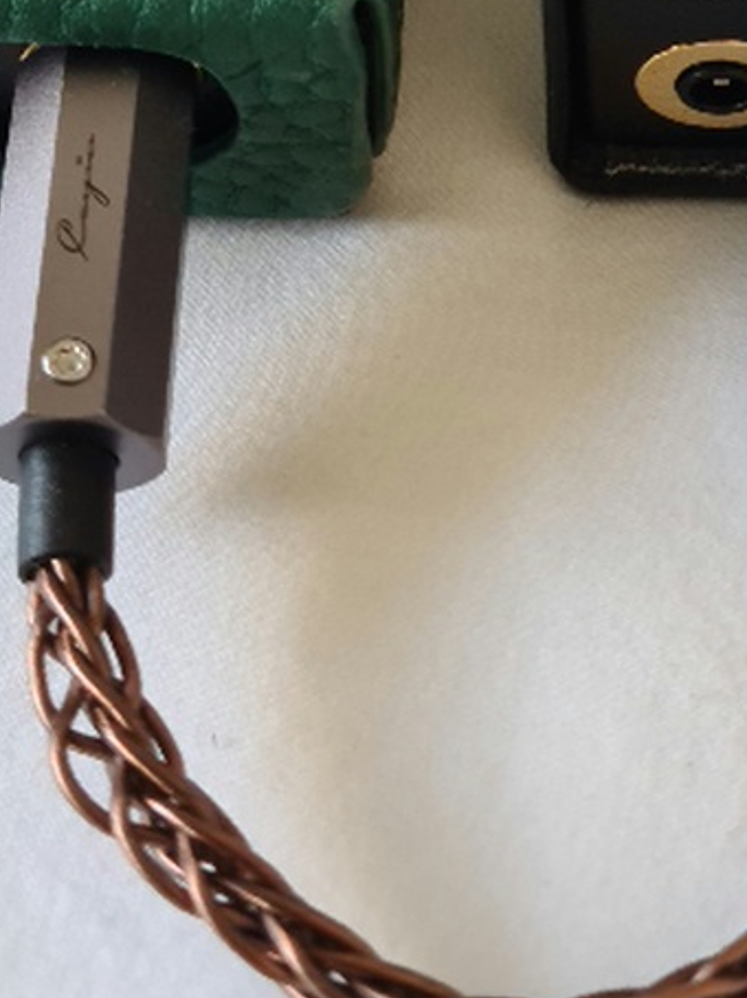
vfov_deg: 16.6
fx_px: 3168
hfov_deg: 13.4
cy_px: -390
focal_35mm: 110
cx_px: 594
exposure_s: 1/50
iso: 125
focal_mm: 5.9
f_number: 2
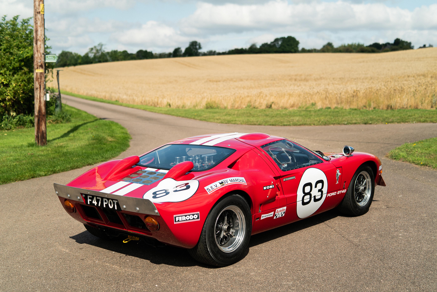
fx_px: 607
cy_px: 146
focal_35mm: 50
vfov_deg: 27.0
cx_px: 218
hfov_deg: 39.6
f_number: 2.8
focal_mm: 50
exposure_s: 1/2000
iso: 250
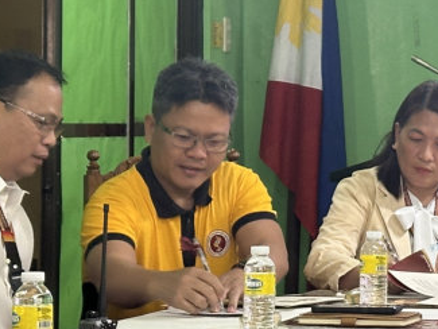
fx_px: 2240
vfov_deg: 8.4
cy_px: 148
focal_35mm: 177
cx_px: 659
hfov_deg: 10.8
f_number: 1.78
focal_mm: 6.86
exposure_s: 1/53
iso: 80
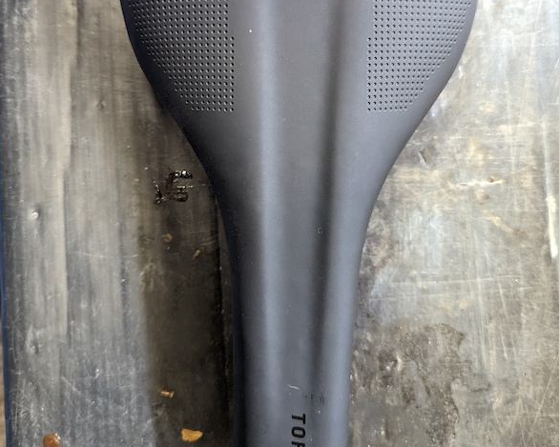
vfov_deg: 45.4
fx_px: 530
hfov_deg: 55.7
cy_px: 163
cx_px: 280
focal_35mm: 32
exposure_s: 1/120
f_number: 1.85
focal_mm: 6.81
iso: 813
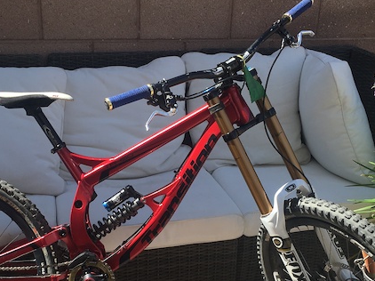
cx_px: 165
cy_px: 201
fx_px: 595
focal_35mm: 55
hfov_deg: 34.9
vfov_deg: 26.3
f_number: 2.2
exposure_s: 1/668
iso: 25
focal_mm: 4.15
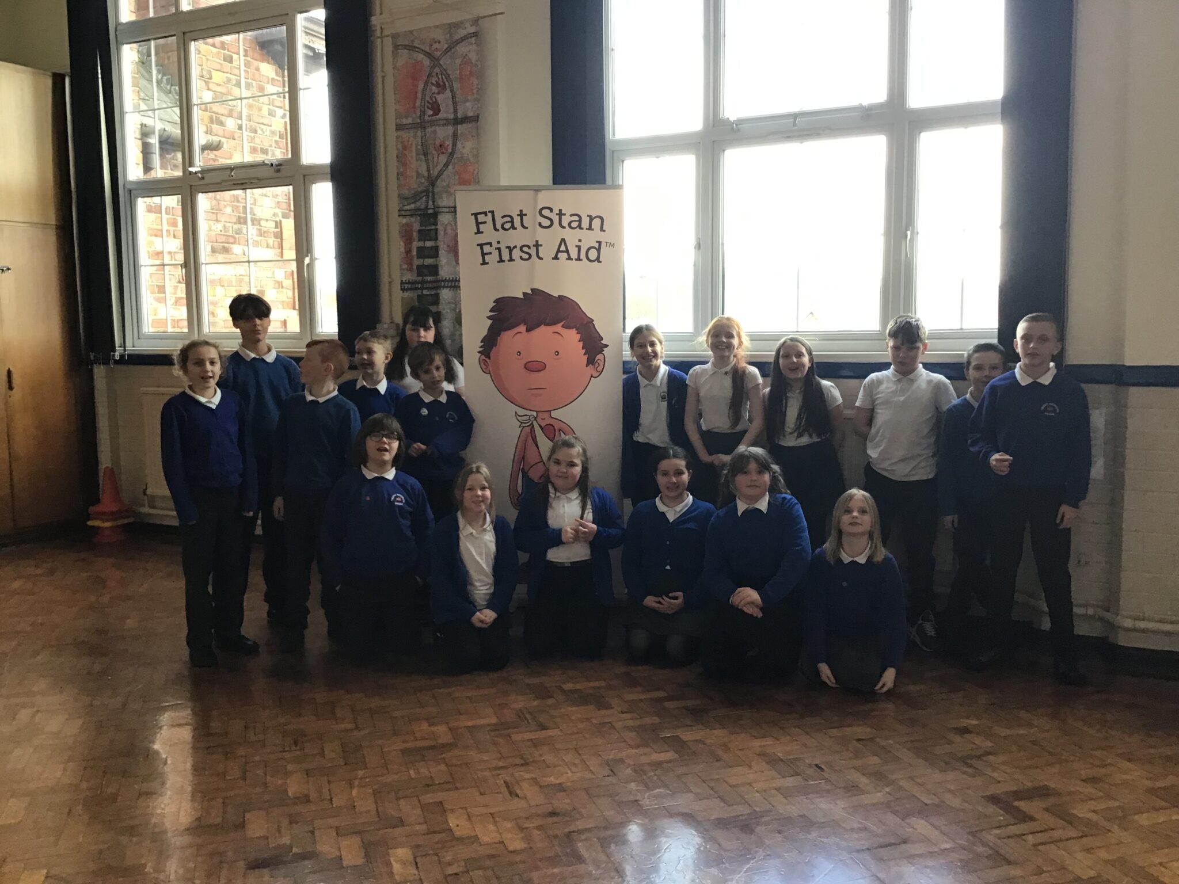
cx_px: 590
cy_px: 442
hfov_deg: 58.4
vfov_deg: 45.4
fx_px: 1056
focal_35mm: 31
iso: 40
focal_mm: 3.3
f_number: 2.4
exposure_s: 1/33
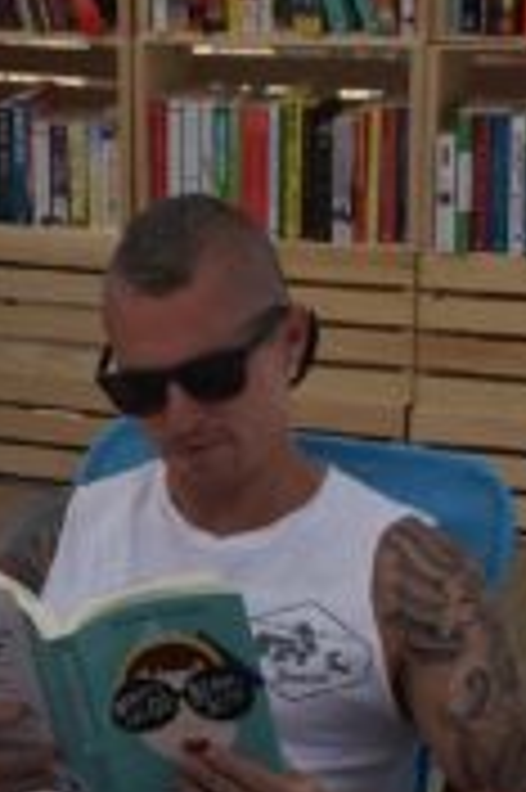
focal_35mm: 125
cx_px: -103
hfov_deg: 10.8
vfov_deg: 16.3
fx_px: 2745
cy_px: 639
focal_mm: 4.15
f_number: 2.2
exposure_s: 1/1980
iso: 32
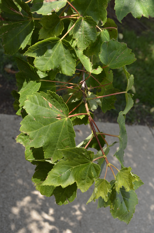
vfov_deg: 53.2
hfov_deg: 36.7
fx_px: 232
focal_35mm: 36
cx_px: 77
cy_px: 116
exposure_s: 1/60
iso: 140
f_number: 8
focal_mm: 24
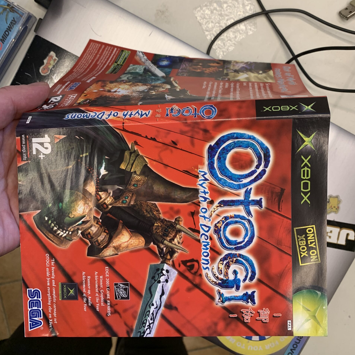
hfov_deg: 52.5
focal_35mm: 31
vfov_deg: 52.3
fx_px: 360
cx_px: 176
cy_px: 150
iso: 80
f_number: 1.8
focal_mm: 4.25
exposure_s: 1/50
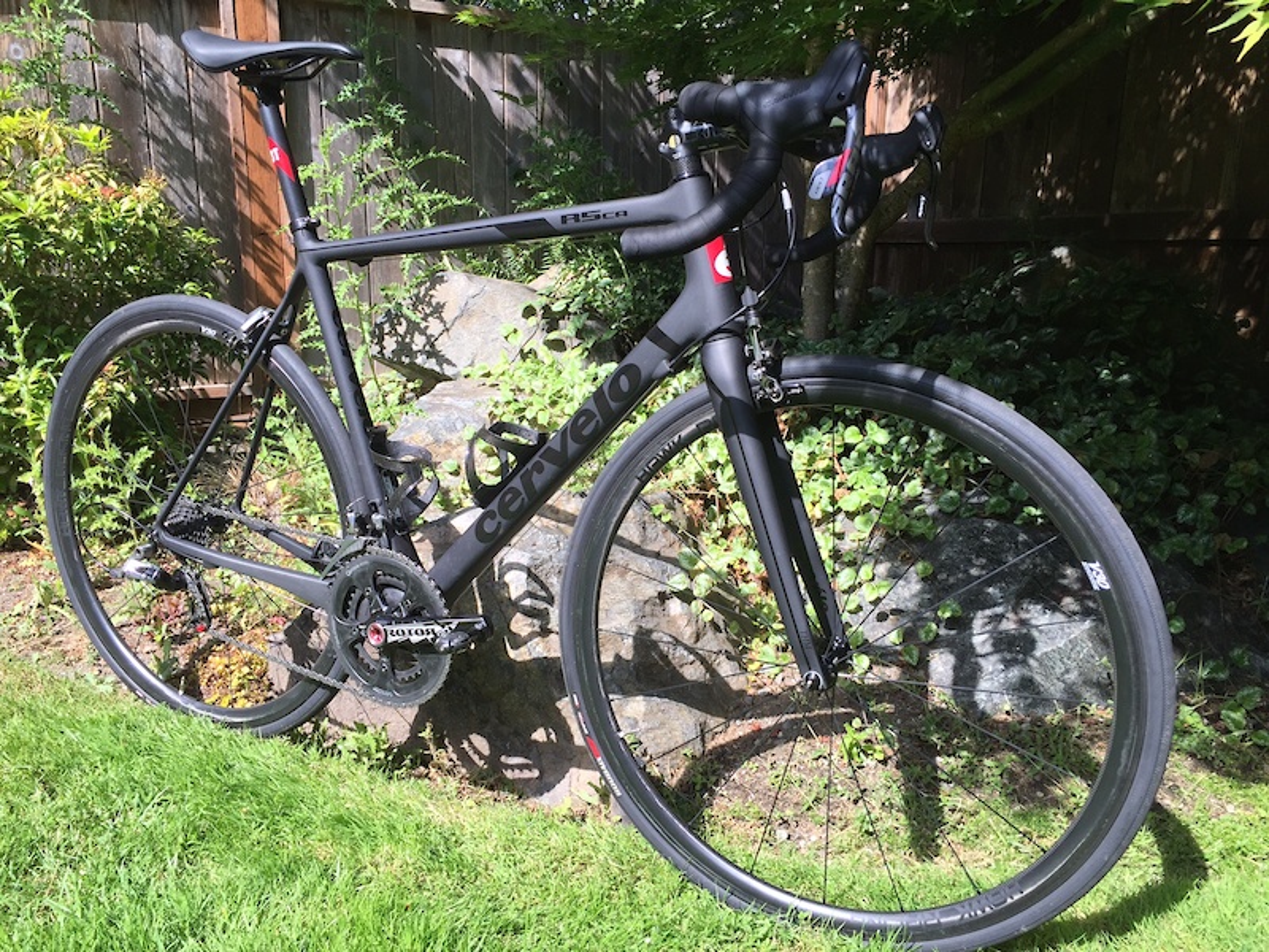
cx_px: 634
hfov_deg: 61.7
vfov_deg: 48.2
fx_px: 1063
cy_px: 476
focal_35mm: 29
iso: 32
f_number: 2.2
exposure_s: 1/618
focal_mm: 4.15
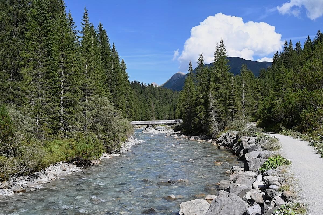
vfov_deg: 37.8
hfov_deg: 54.5
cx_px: 162
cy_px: 108
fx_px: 314
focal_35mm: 35
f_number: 11
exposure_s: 1/500
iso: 400
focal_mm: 35
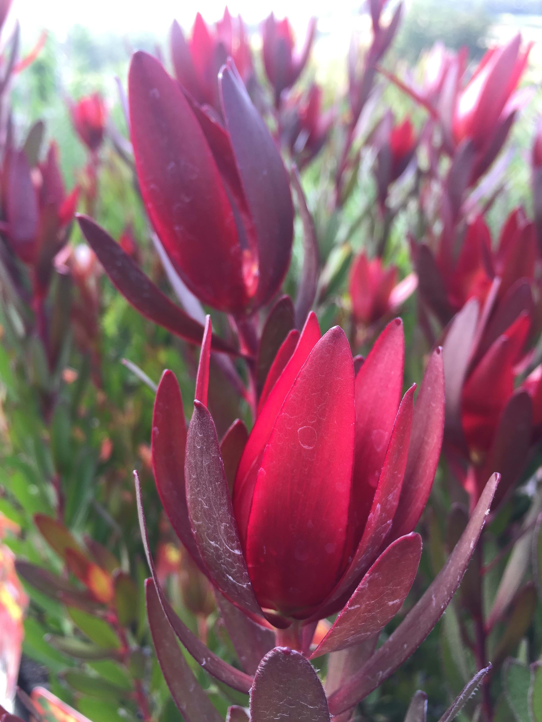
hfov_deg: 48.2
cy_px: 361
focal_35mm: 29
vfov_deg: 61.7
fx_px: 605
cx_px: 271
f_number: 2.2
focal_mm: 4.15
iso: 32
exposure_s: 1/100
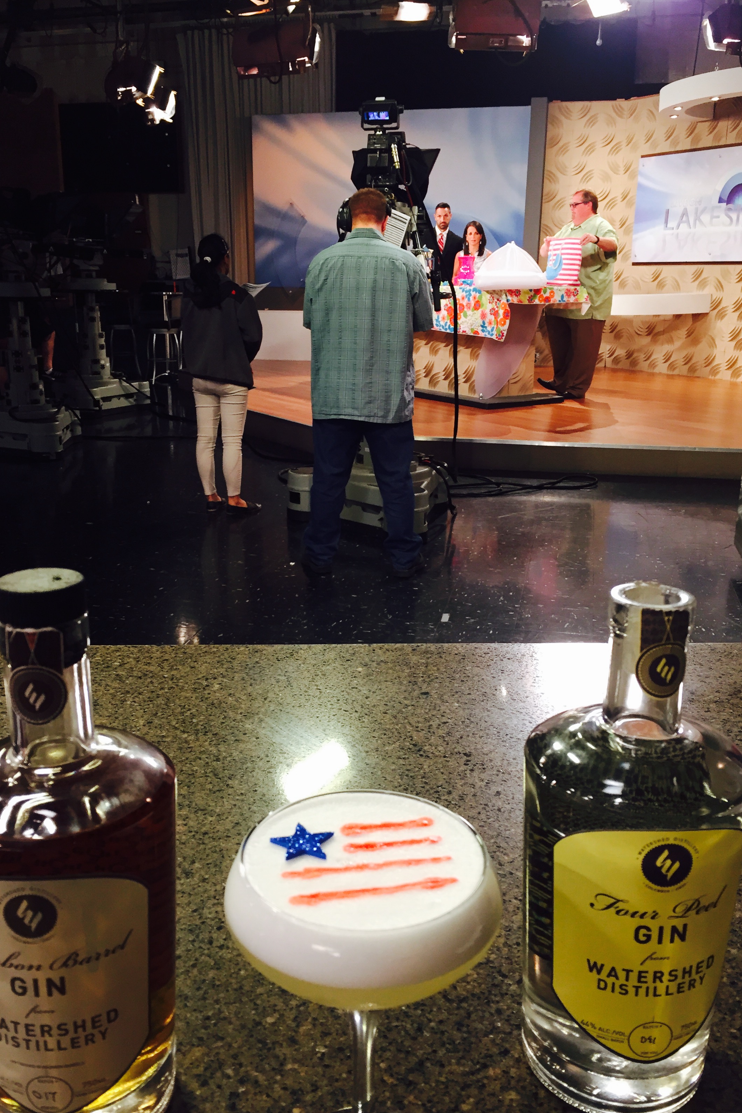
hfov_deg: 42.3
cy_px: 571
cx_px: 345
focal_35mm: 31
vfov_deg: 60.3
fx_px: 958
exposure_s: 1/30
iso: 80
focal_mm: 4.15
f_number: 2.2
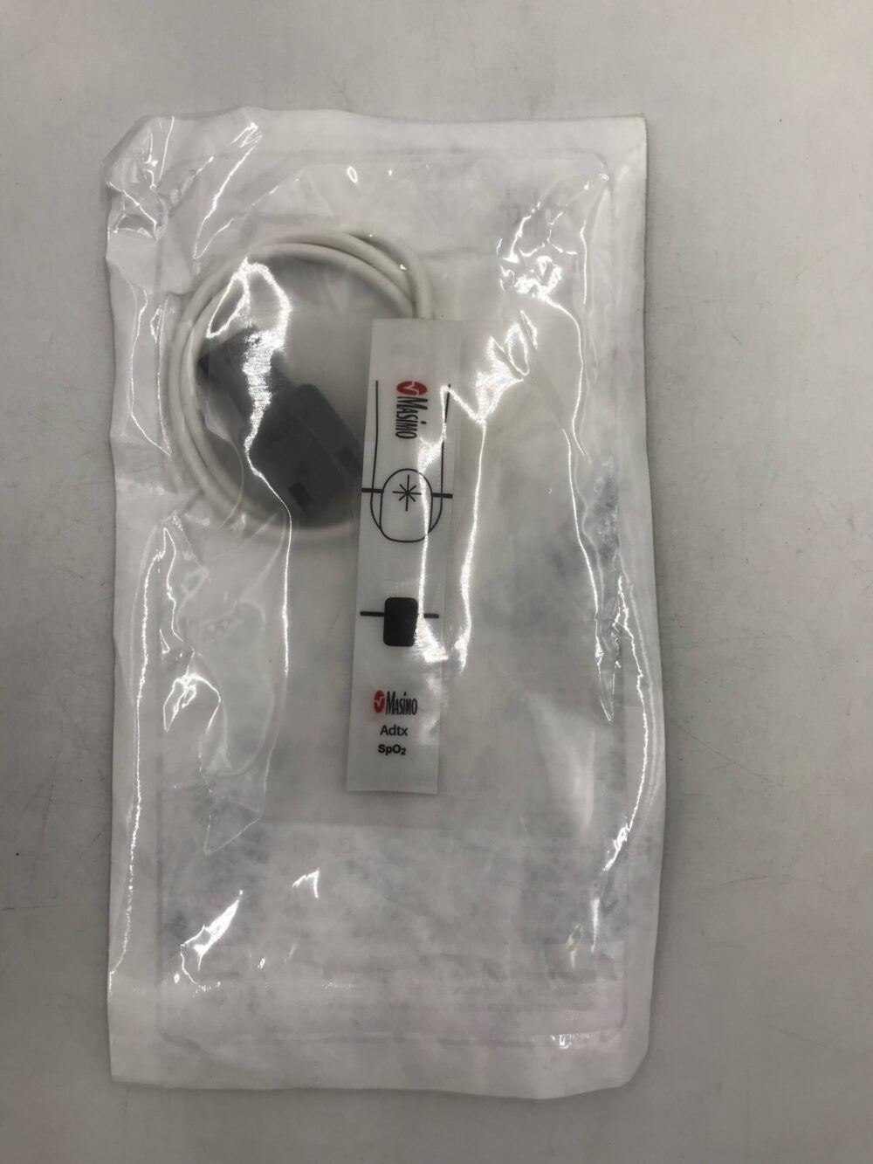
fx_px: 941
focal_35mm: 28
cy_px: 582
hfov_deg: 49.8
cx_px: 436
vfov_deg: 63.4
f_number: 1.8
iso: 20
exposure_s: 1/126
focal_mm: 3.99
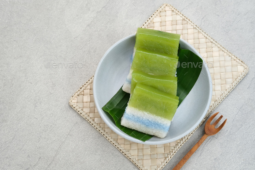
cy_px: 85
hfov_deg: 37.5
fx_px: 375
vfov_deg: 25.5
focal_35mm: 53
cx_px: 128
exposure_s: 1/80
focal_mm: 35
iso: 320
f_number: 11
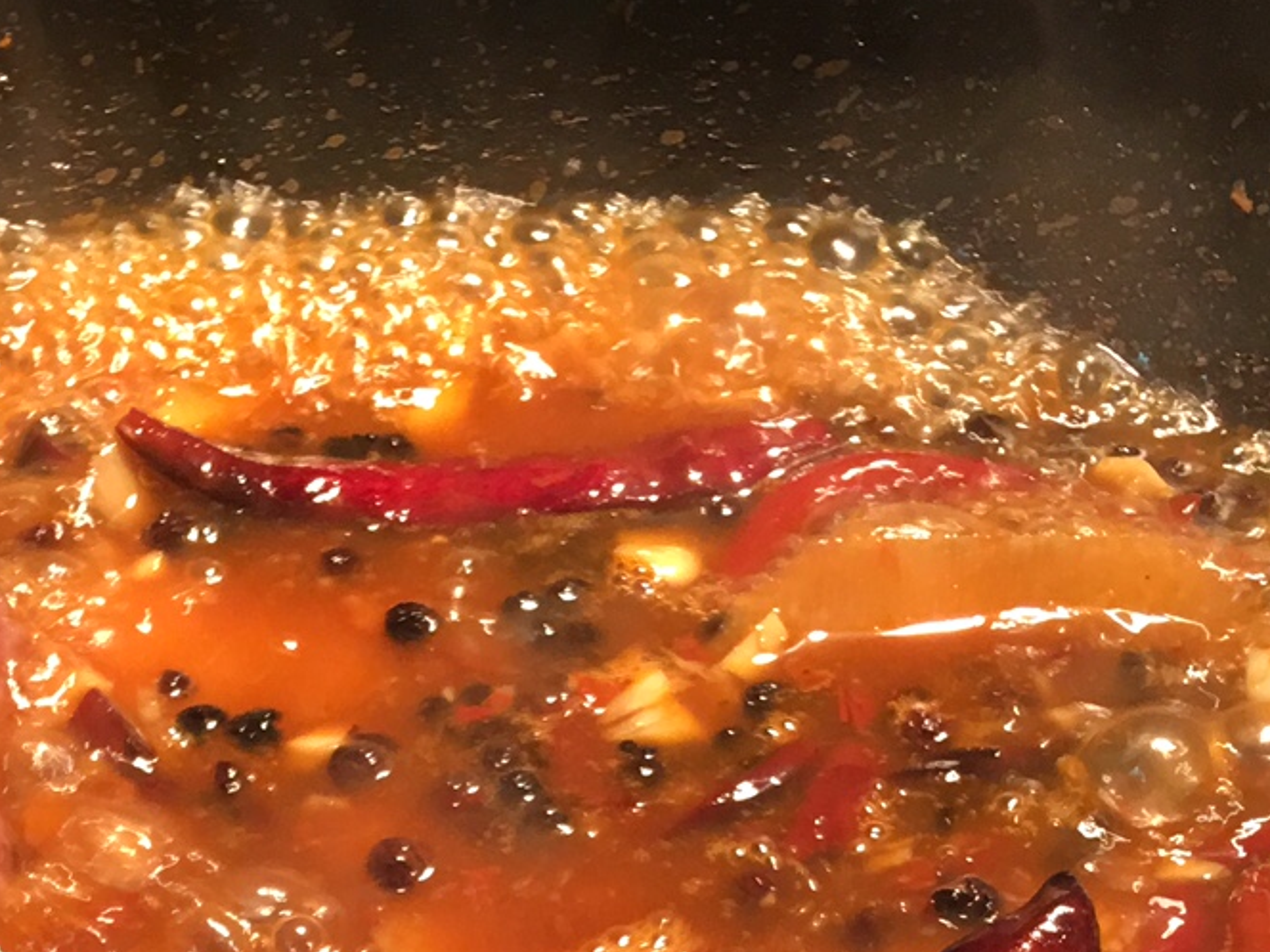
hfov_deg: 21.9
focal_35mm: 88
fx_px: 3229
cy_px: 1308
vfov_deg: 15.8
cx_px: 231
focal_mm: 4.15
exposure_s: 1/17
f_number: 2.2
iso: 40
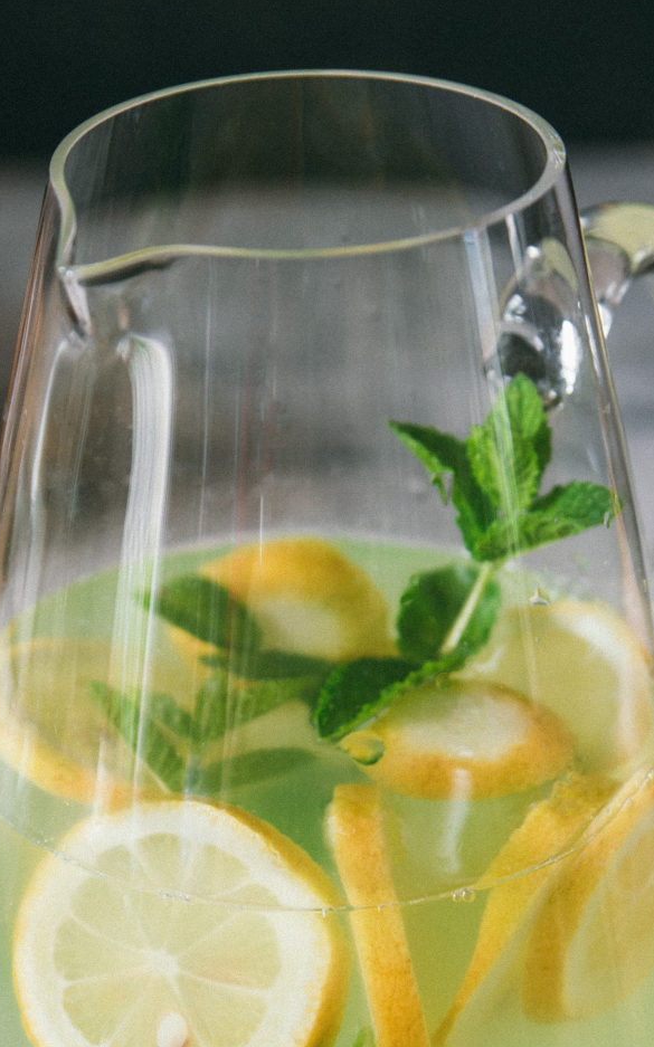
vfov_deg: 19.2
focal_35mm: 107
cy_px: 905
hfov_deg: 12.2
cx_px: 263
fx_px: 3054
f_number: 3.5
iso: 100
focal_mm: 48
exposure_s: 1/15
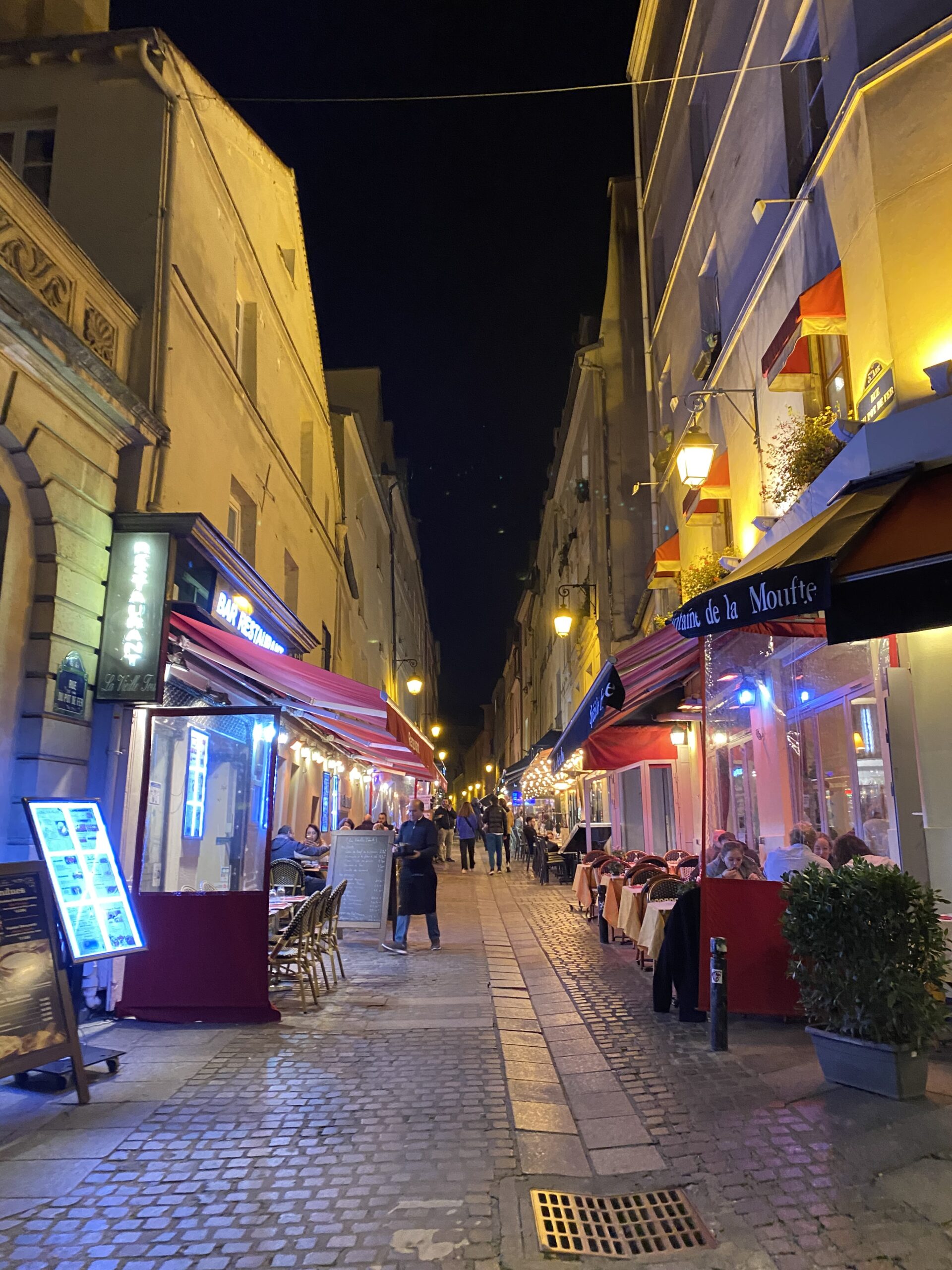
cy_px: 635
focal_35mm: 26
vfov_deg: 67.3
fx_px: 953
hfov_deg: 53.1
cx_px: 476
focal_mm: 4.25
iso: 500
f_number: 1.8
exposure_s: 1/33
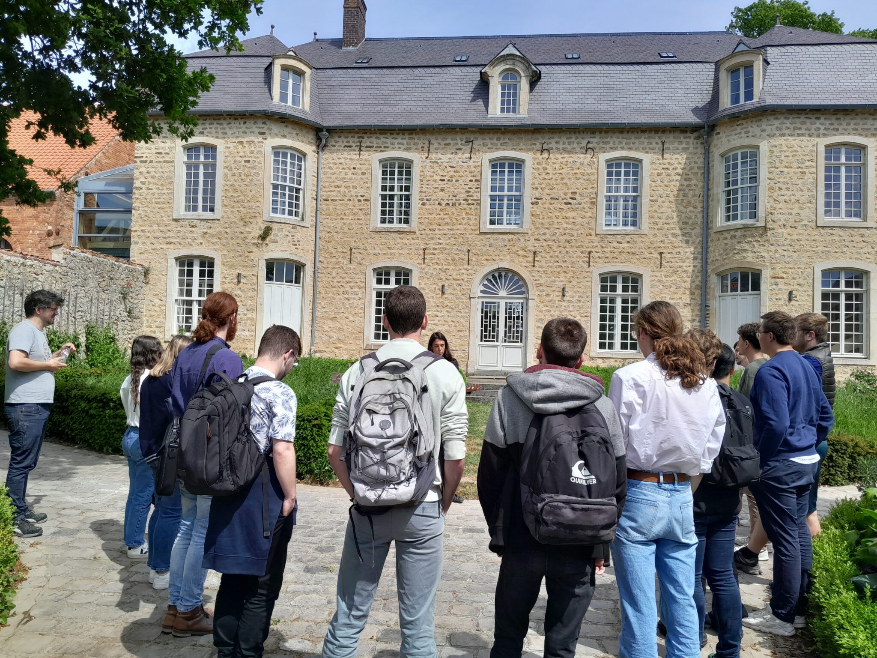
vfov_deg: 53.1
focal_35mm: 26
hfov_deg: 67.3
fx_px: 659
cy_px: 329
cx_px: 438
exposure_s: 1/548
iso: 40
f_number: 1.8
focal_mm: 3.98
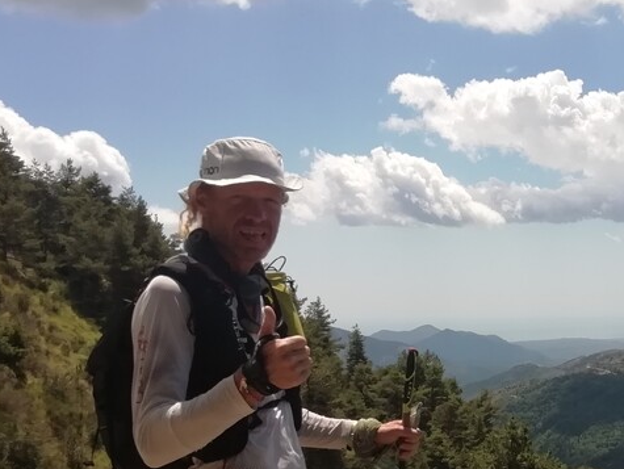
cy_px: 389
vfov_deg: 25.6
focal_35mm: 56
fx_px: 1010
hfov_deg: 32.9
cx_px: 540
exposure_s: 1/2294
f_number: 2.2
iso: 50
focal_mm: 3.46
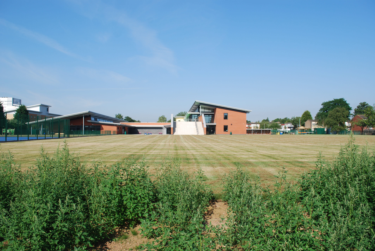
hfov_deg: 67.3
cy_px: 126
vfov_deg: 48.0
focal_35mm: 27
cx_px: 188
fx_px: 282
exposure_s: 1/250
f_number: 8
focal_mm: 18
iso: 100
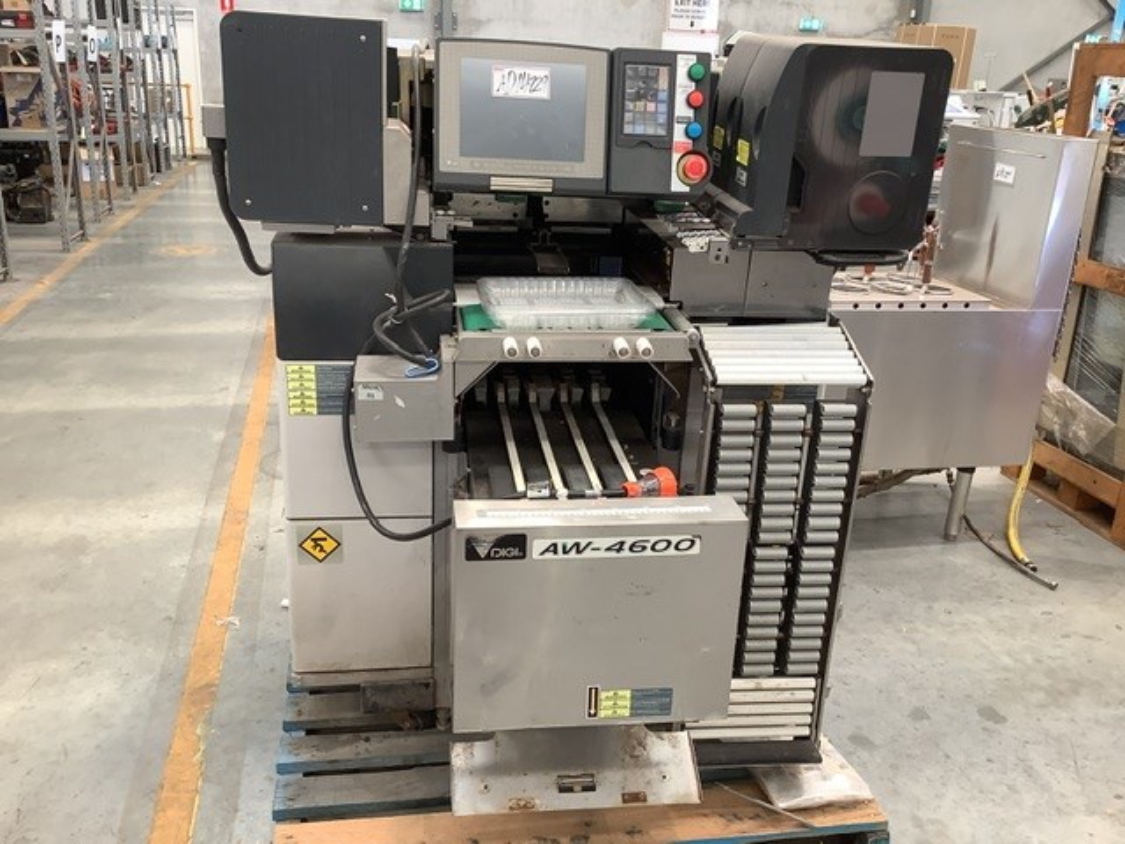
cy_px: 422
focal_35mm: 31
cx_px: 562
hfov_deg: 58.4
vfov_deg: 45.4
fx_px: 1007
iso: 100
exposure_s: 1/50
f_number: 2.4
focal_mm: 3.3
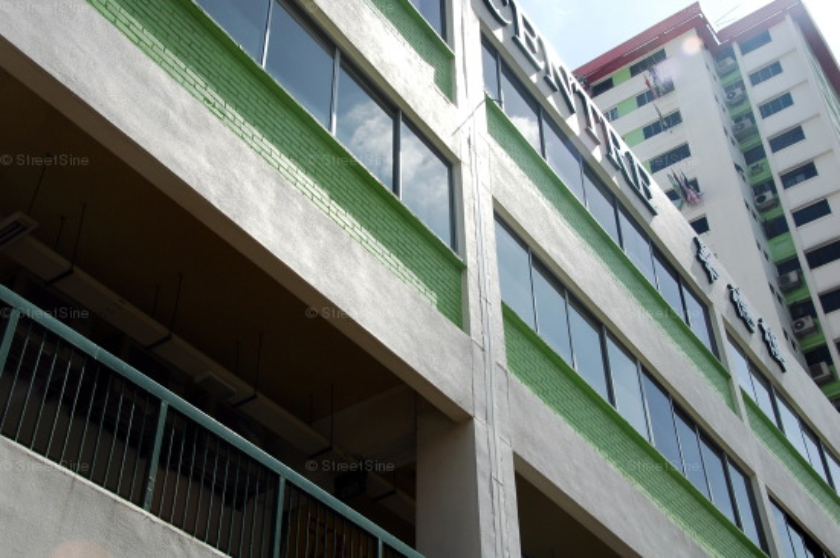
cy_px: 279
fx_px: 1118
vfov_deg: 28.0
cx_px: 420
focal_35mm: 48
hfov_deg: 41.2
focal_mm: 32
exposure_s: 1/400
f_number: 11
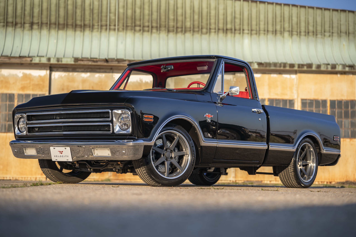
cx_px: 178
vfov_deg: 19.5
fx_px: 692
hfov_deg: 28.8
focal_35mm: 70
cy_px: 118
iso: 50
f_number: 3.2
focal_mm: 70
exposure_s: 1/250
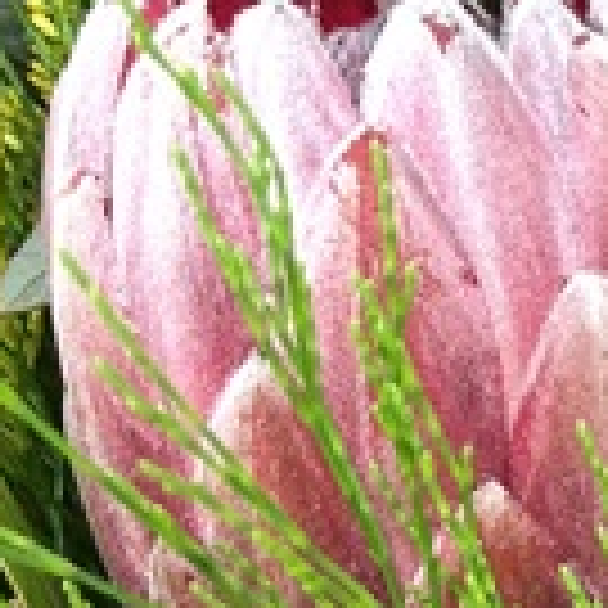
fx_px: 2703
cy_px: 703
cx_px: 1234
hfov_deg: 11.5
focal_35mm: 136
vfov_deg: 12.6
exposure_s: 1/100
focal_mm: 5.1
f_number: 1.6
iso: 50
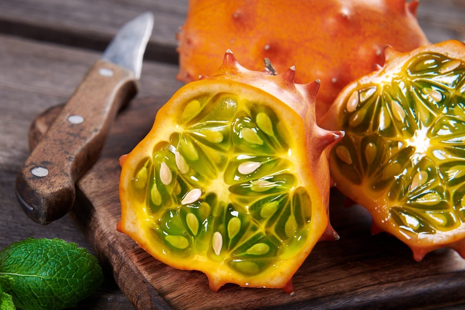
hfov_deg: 22.3
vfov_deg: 15.0
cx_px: 170
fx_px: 1175
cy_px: 191
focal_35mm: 91
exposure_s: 1/160
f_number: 10
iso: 64
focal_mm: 70
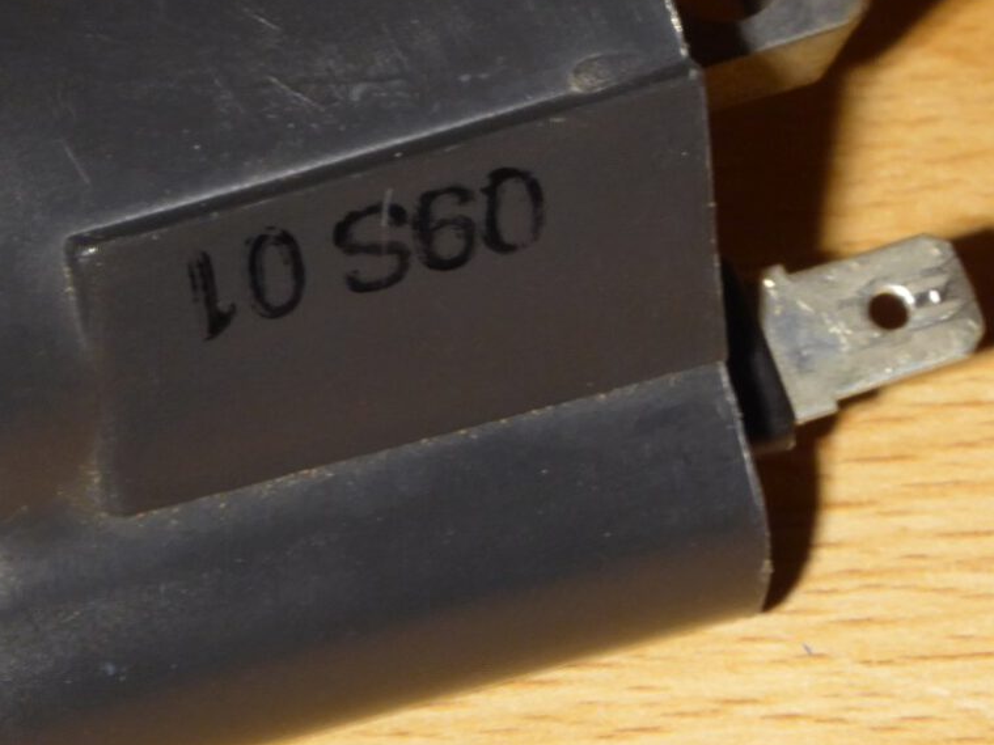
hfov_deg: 7.1
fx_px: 8010
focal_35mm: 279
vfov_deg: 5.3
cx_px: 31
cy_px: 416
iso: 200
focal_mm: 24.2
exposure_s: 1/20
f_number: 8
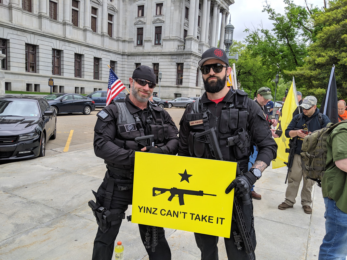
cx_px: 174
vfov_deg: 51.3
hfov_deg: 65.3
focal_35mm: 27
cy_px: 130
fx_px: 271
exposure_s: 1/870
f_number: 1.8
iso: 43
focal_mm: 4.44
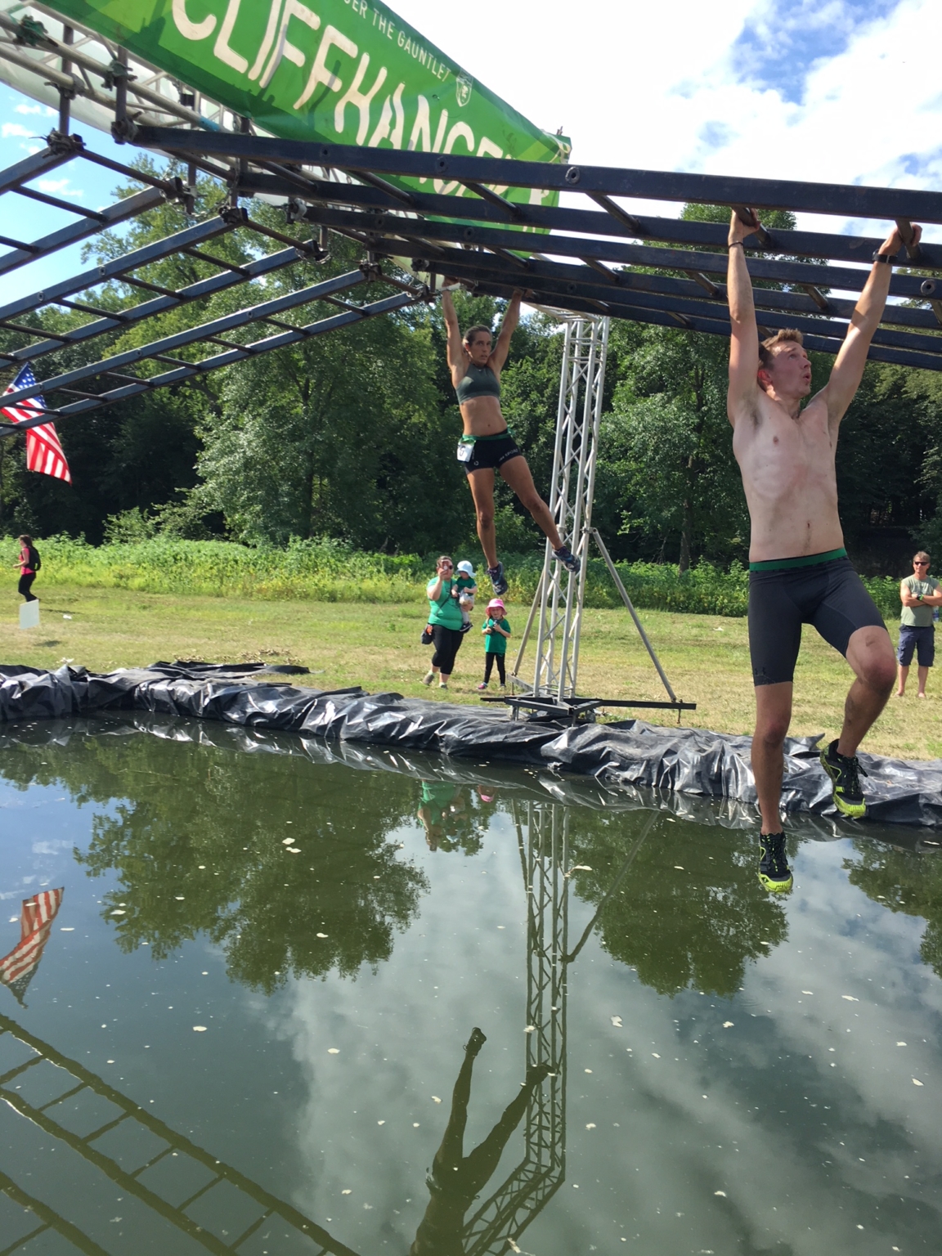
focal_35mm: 29
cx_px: 471
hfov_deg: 48.2
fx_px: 1052
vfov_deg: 61.7
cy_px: 628
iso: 25
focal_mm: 4.15
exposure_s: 1/769
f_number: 2.2
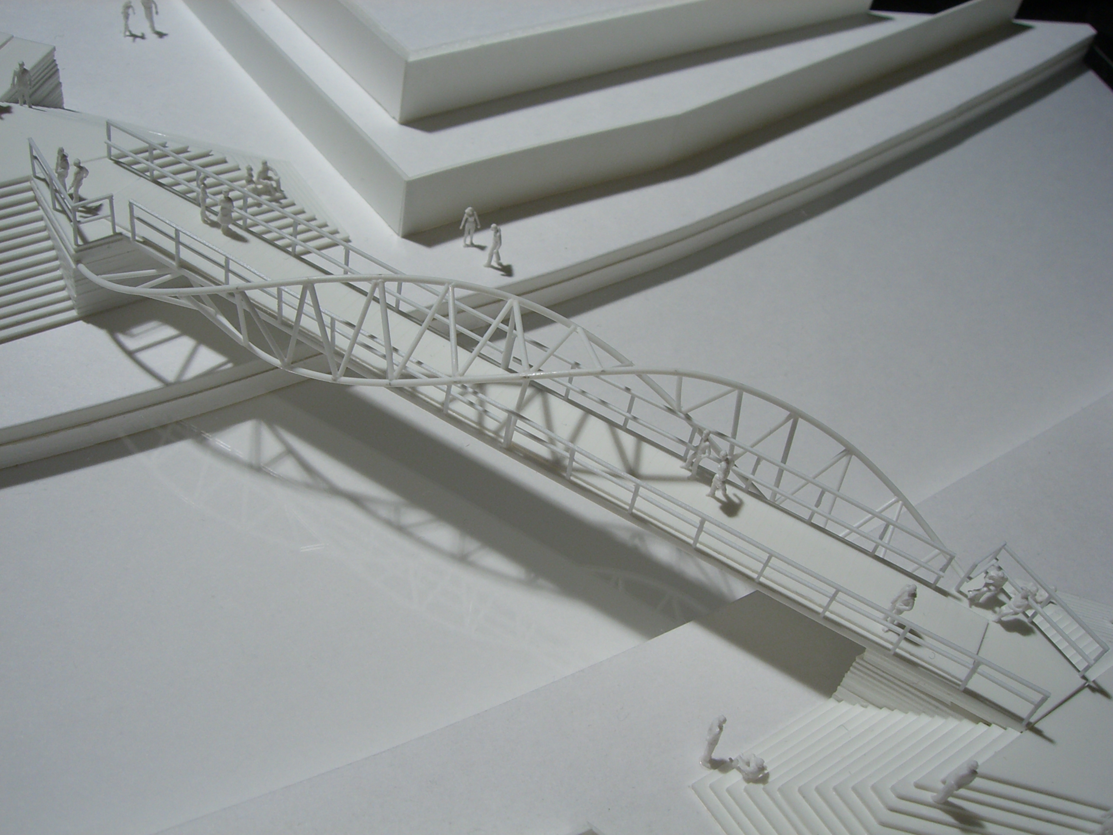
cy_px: 418
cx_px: 556
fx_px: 1222
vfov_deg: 37.7
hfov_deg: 49.0
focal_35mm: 38
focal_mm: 6.2
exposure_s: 1/200
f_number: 4.3
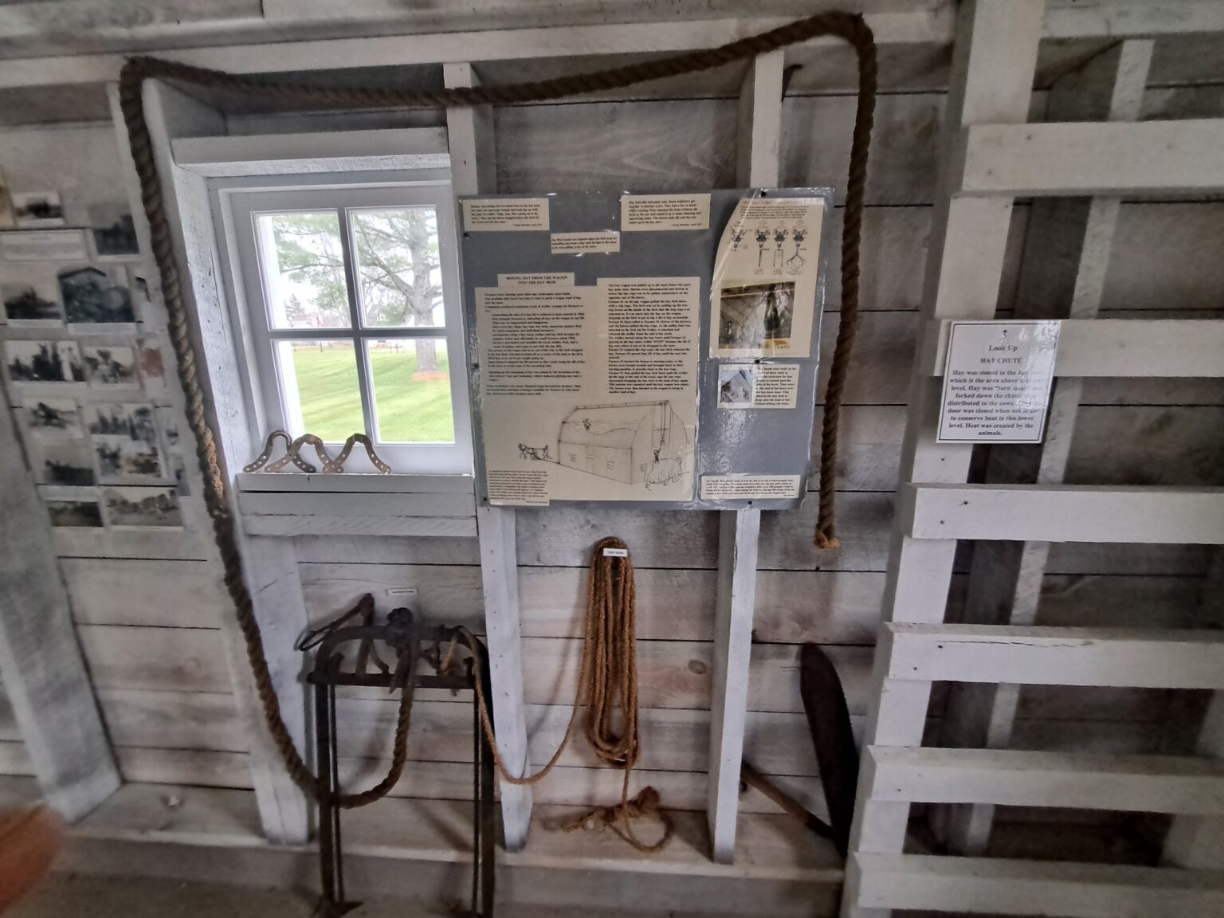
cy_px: 459
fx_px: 460
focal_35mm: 13
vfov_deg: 89.9
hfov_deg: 106.2
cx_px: 612
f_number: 2.2
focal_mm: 1.74
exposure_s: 1/40
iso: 160
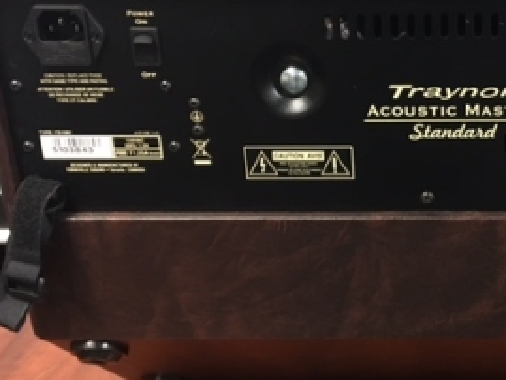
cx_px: 425
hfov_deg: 33.1
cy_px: 196
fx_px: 819
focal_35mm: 56
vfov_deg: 26.1
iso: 200
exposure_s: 1/15
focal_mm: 4.15
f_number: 2.2
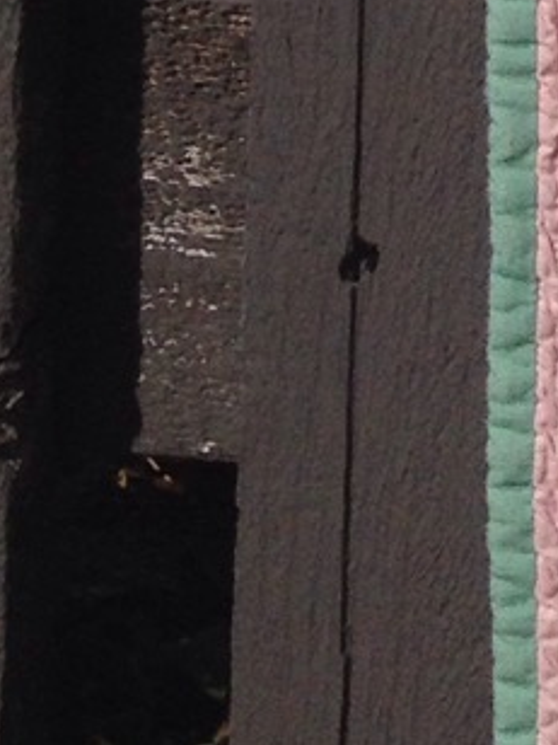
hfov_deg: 6.0
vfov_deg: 7.4
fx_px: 5008
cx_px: 1493
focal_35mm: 233
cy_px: -1548
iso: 50
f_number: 2.4
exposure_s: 1/6944
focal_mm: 4.28
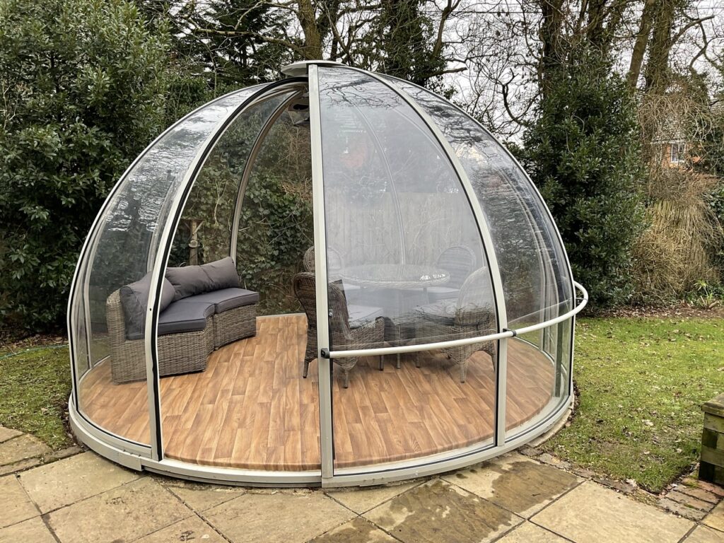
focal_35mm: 29
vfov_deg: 48.2
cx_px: 362
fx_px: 607
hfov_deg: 61.7
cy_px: 272
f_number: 1.8
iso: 20
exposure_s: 1/120
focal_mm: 3
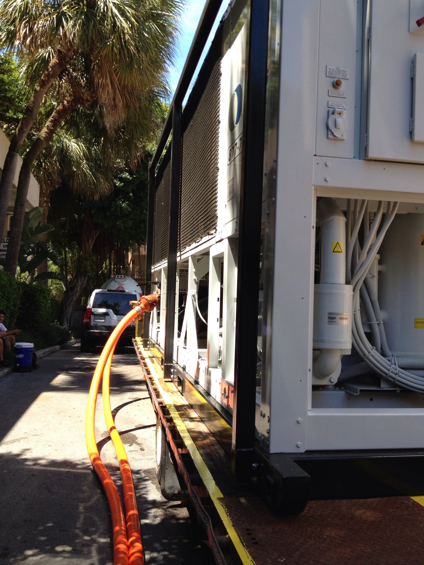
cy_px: 282
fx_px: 620
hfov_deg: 37.7
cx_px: 230
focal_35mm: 38
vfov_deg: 49.0
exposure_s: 1/421
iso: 64
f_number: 2.4
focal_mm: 4.28
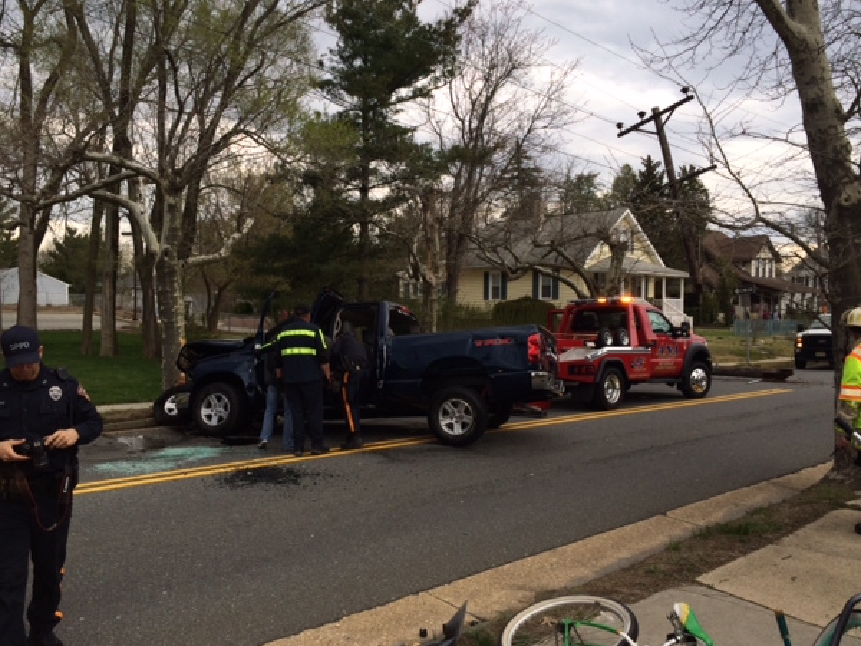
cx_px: 409
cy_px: 329
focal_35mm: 32
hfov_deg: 56.8
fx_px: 796
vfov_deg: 44.2
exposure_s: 1/321
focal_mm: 4.12
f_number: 2.2
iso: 32
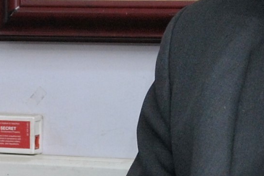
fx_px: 2097
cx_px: -39
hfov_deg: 7.2
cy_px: 129
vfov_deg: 4.8
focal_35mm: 286
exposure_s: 1/250
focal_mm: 34
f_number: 4
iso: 720
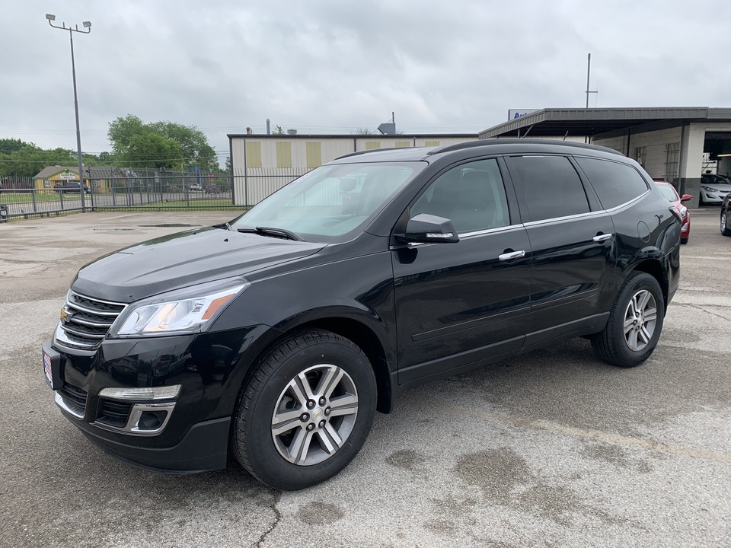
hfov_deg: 67.3
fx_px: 549
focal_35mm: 26
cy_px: 274
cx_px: 366
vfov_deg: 53.1
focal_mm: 4.25
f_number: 1.8
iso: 25
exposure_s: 1/2257
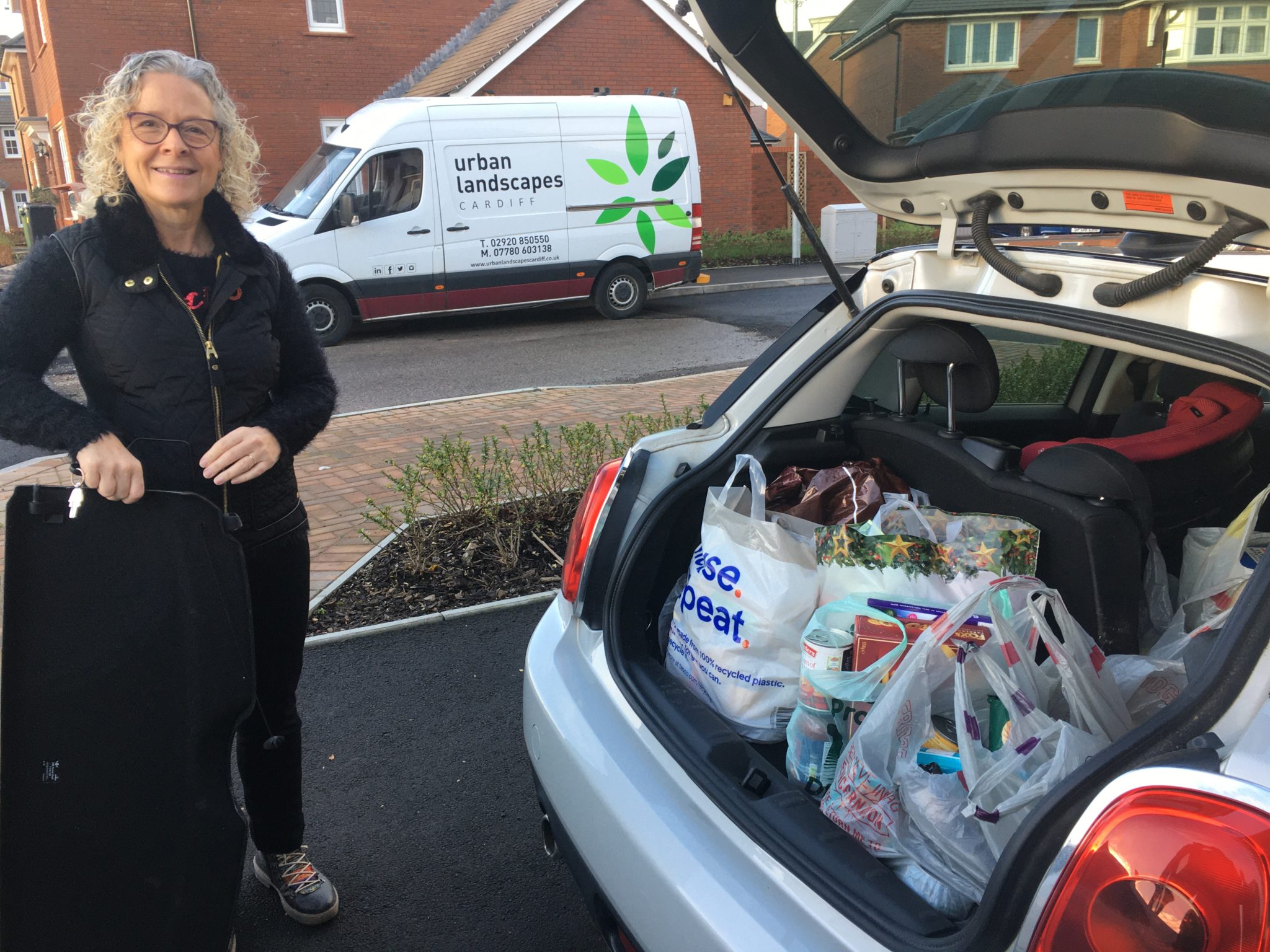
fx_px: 1064
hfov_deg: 61.7
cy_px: 476
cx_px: 635
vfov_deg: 48.2
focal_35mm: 29
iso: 32
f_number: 2.2
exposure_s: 1/100
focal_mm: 4.15
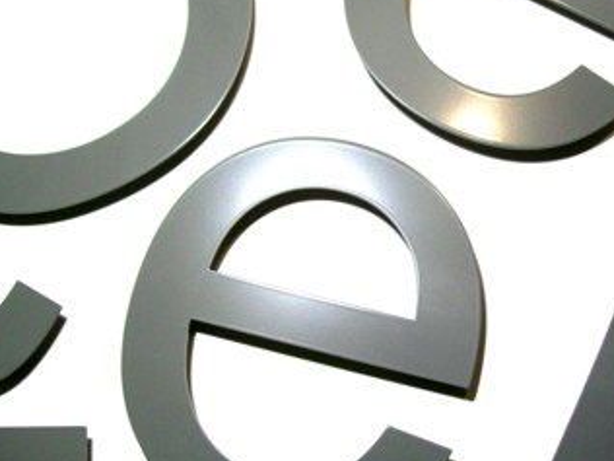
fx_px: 763
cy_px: 231
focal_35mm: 43
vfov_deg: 33.6
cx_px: 324
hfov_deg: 43.8
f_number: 2.7
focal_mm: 6.1
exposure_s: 1/80
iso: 64
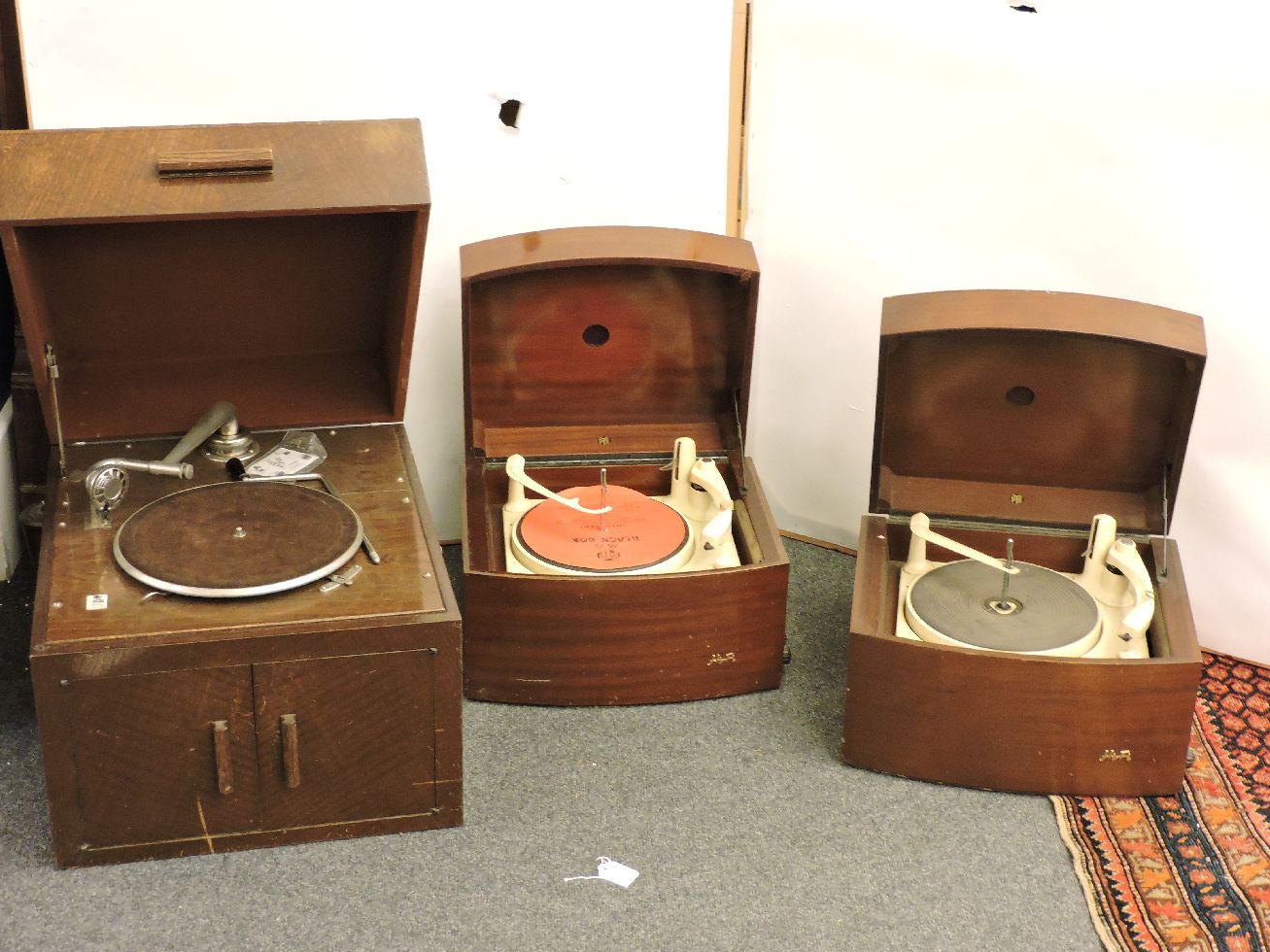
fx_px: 1871
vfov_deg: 28.6
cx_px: 623
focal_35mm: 51
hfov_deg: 37.5
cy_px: 485
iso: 800
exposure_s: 1/6
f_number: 3.6
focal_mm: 8.9
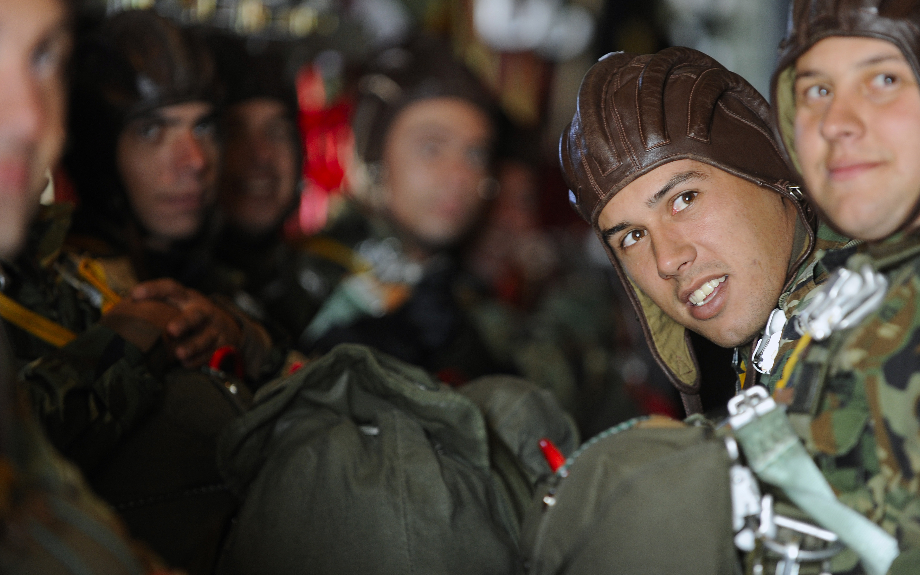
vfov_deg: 6.4
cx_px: 460
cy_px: 304
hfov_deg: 10.3
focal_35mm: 204
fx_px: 5115
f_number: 2.8
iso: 800
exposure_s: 1/40
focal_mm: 200
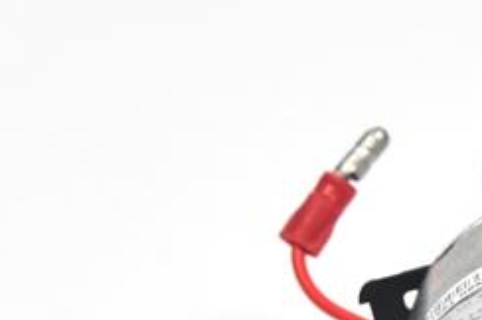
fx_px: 2717
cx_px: 464
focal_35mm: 203
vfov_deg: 6.7
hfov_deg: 10.1
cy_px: 385
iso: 200
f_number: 13
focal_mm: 55
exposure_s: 1/200
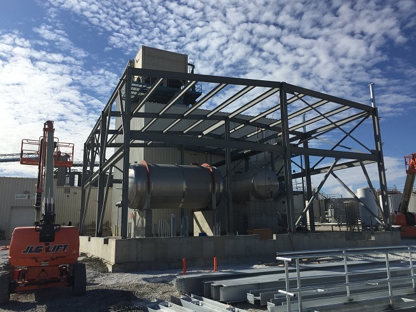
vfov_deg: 48.2
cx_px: 208
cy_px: 156
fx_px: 349
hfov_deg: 61.7
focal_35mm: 29
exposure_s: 1/3597
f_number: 2.2
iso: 32
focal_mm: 4.15
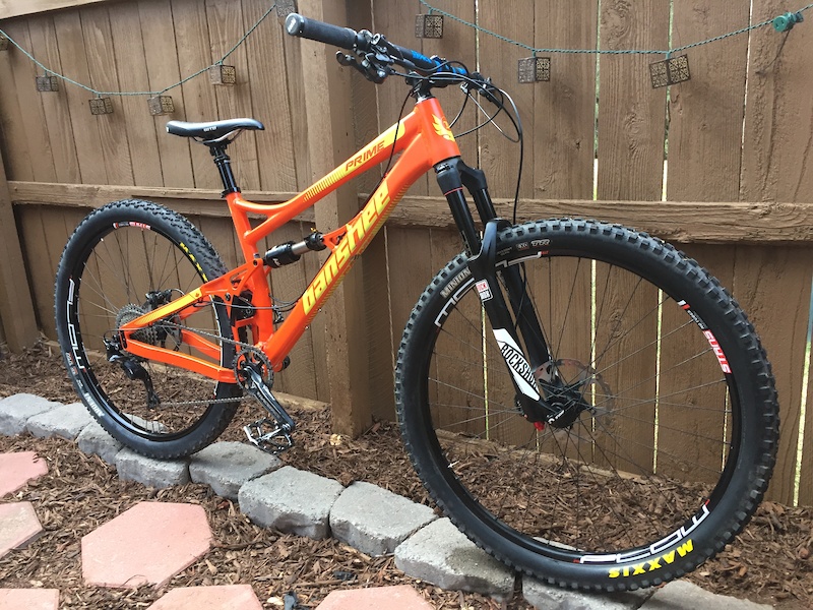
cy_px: 305
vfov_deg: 48.2
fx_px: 681
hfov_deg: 61.7
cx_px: 406
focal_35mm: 29
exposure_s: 1/30
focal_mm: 4.15
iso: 64
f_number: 2.2
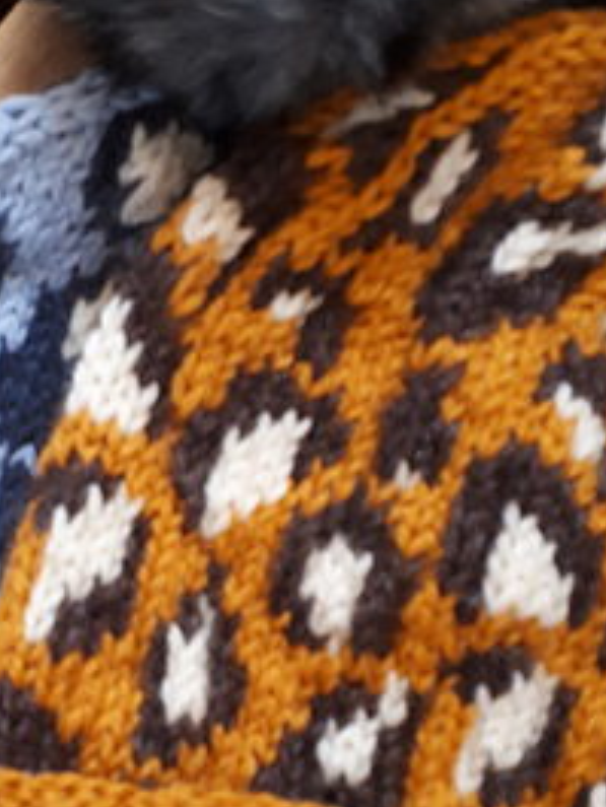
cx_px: 96
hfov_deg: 27.8
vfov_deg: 37.1
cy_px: 530
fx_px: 1189
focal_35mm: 51
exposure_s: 1/20
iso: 200
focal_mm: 3.6
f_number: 1.9
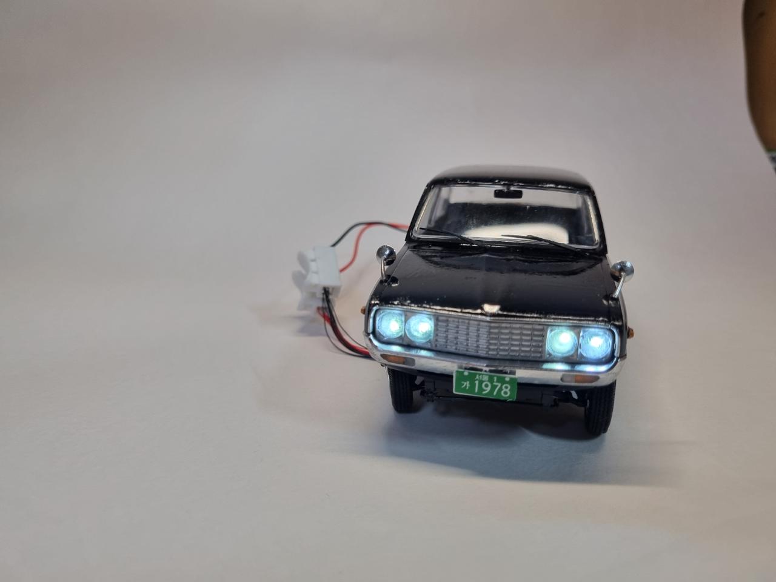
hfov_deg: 67.3
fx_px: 583
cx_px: 388
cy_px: 291
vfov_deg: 53.1
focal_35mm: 26
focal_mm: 5.4
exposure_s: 1/120
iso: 125
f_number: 1.8
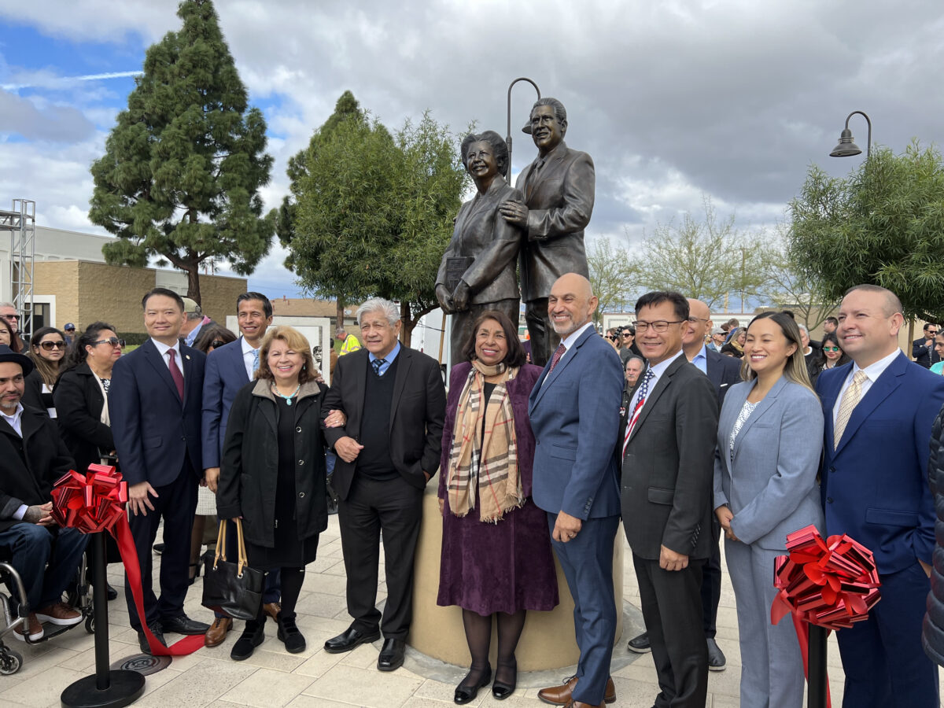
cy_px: 354
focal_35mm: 26
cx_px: 472
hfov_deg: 67.3
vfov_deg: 53.1
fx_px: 709
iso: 50
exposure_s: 1/1698
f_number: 1.5
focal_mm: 5.7
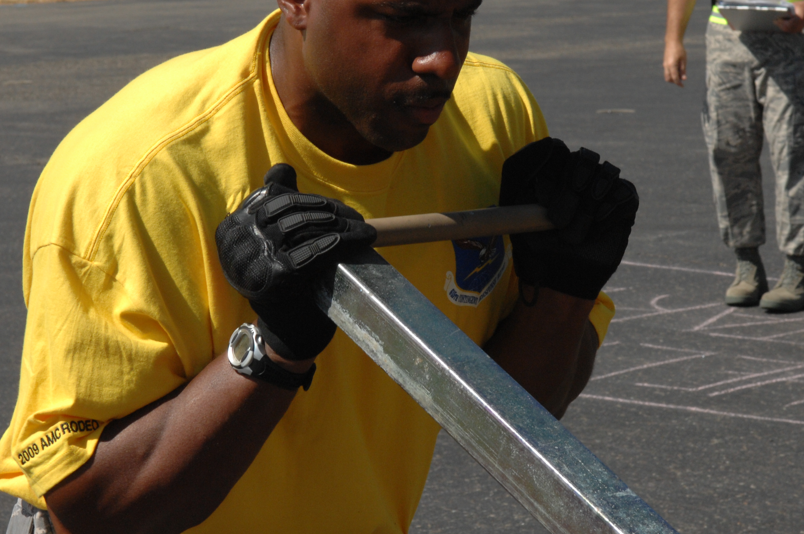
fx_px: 3011
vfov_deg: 10.1
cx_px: 407
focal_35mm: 135
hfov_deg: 15.2
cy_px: 230
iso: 320
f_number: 11
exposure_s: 1/500
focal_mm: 50
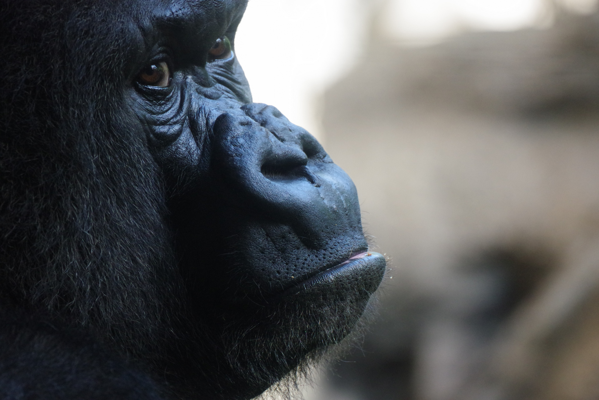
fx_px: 7487
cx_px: 300
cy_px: 200
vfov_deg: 3.1
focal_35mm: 450
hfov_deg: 4.6
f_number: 6.3
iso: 3200
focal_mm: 300
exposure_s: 1/250
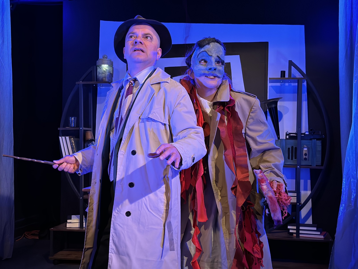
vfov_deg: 30.3
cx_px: 179
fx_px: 496
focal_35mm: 48
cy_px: 134
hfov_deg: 39.7
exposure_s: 1/40
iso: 500
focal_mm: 6.86
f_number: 1.78
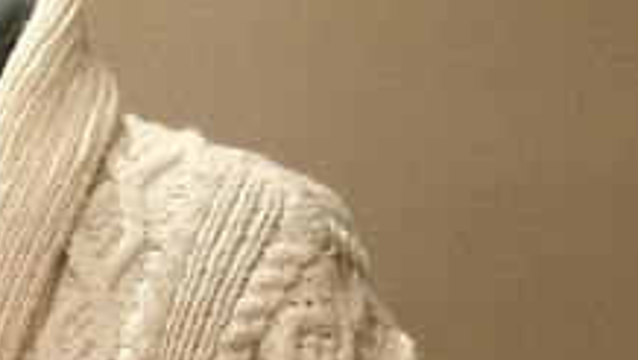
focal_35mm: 99
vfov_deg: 10.4
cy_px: 887
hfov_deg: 20.9
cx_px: 26
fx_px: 1676
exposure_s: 1/17
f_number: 2.4
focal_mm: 3.3
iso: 200
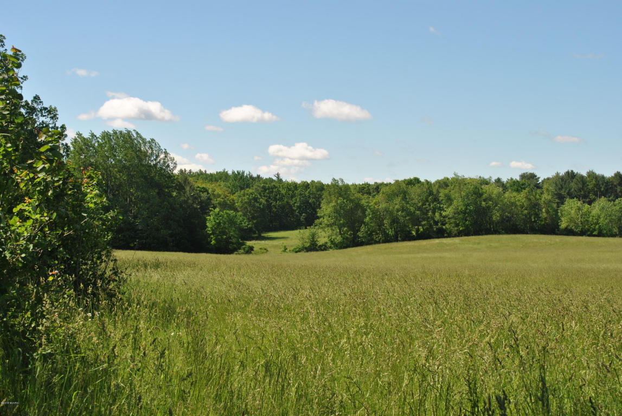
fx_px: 986
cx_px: 311
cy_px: 208
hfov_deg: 35.0
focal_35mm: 57
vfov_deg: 23.8
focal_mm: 38
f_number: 8
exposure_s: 1/250
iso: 100
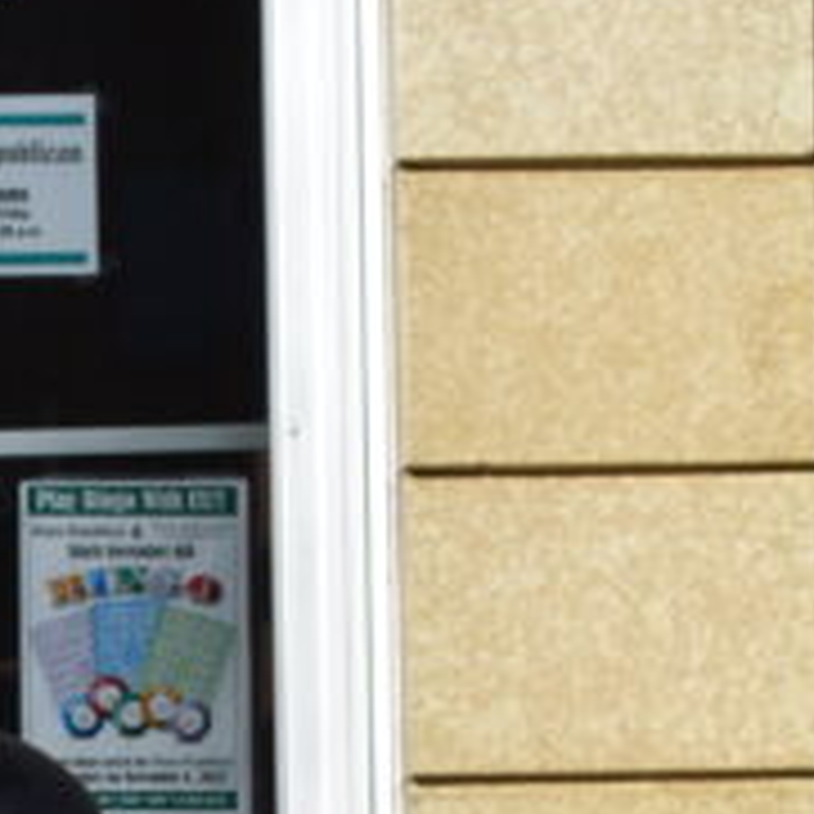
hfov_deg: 8.6
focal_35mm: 201
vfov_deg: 8.4
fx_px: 5347
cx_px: -265
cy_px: 1466
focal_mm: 34
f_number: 9
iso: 100
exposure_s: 1/320
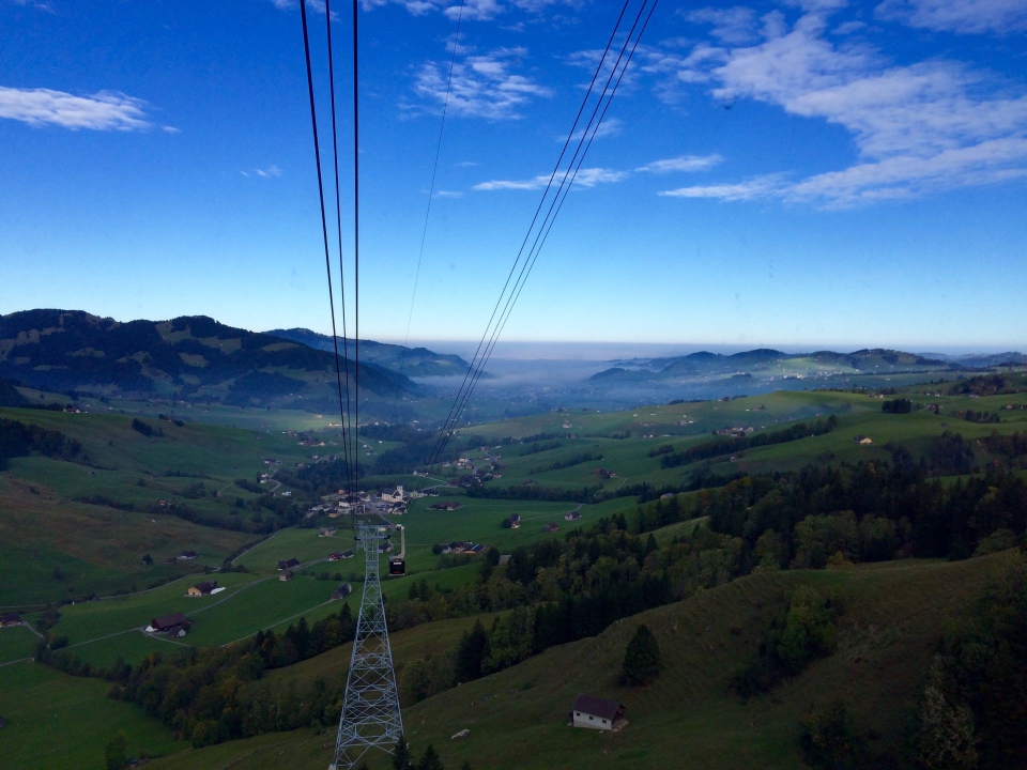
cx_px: 514
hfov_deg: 61.7
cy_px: 385
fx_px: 860
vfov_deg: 48.2
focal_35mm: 29
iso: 32
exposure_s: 1/855
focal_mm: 4.15
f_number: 2.2
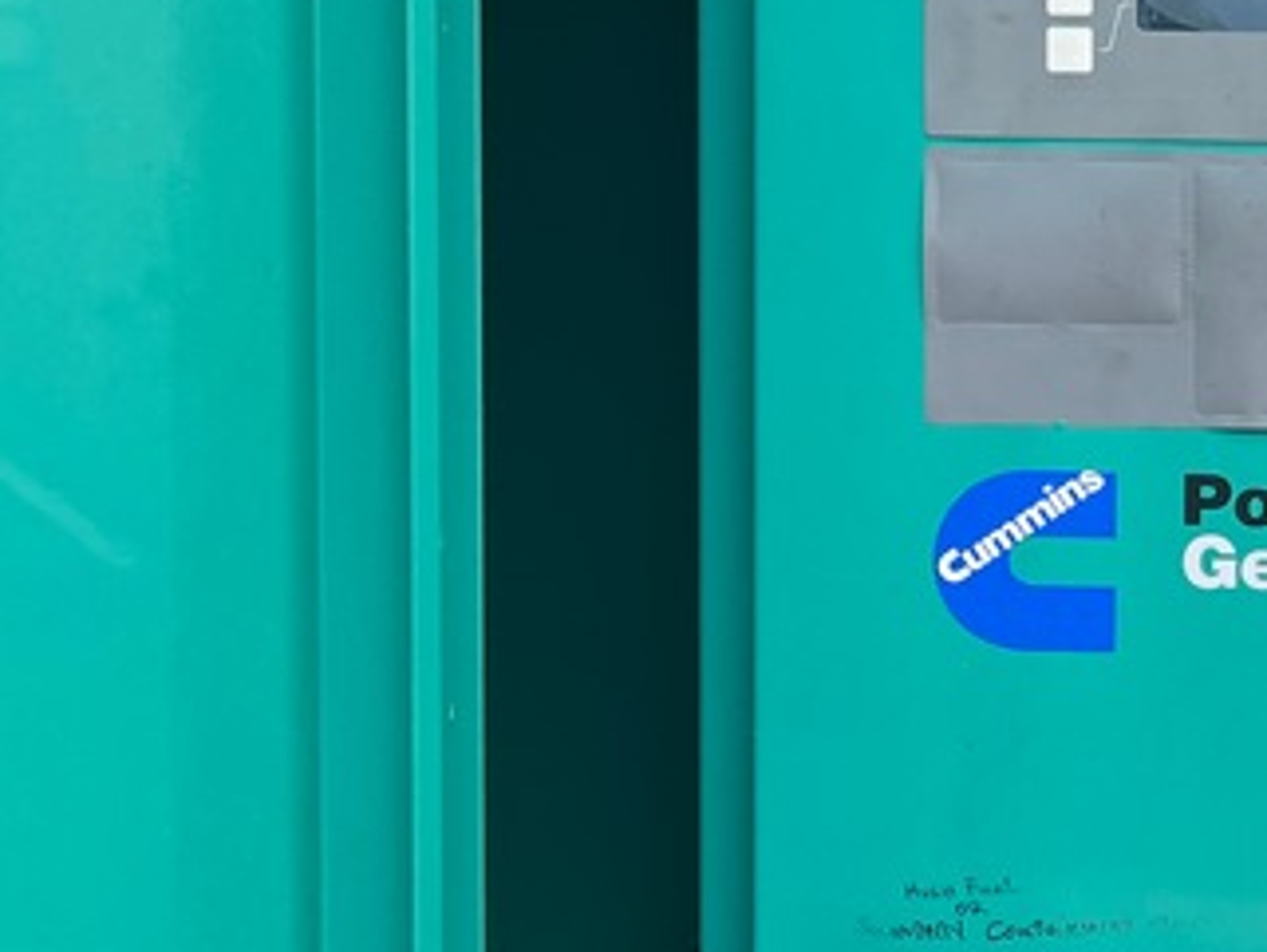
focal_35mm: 83
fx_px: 3039
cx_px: 1705
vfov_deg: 17.7
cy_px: 636
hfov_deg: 21.1
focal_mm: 5.1
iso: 50
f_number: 1.6
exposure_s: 1/608
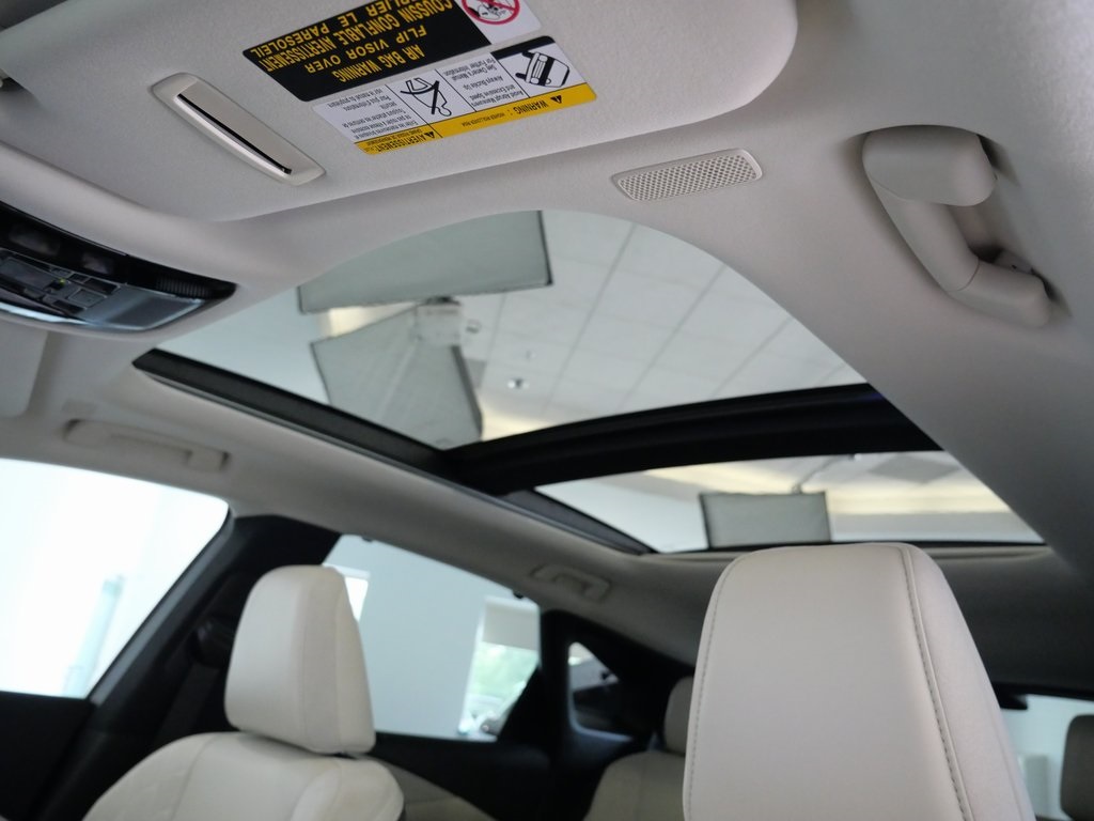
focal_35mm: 26
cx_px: 547
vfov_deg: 53.1
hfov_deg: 67.3
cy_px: 410
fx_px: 822
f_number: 3.5
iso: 3200
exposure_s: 1/60
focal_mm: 13
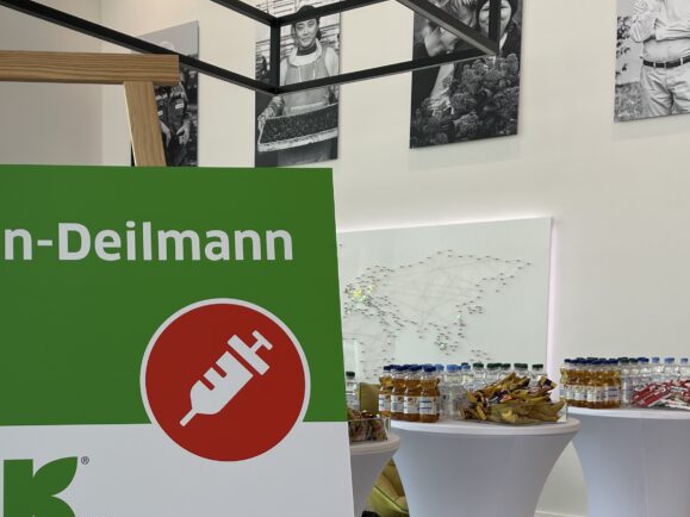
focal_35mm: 46
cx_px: 143
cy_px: 391
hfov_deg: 39.7
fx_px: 917
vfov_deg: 30.9
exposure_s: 1/165
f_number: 1.6
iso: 32
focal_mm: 5.1
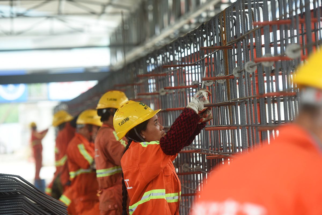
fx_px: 1208
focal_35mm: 135
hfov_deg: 15.2
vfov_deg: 10.2
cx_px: 161
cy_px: 108
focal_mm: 135
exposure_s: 1/125
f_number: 4
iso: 250
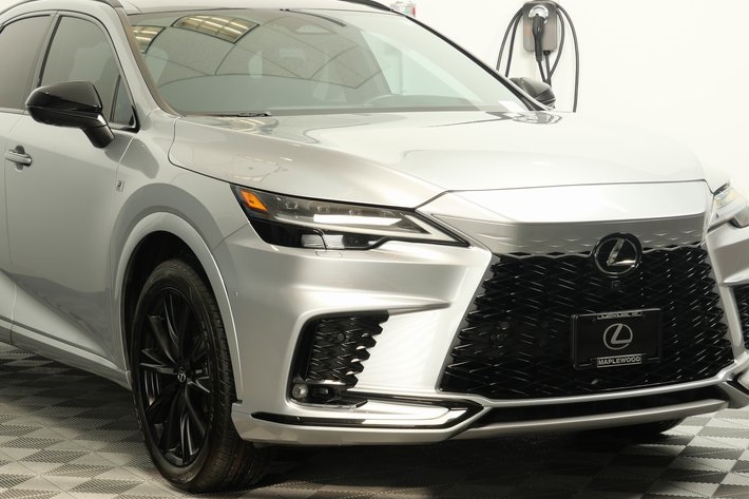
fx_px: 1747
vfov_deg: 16.2
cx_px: 296
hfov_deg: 24.2
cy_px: 288
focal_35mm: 84
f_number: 5
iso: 250
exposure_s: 1/200
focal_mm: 28
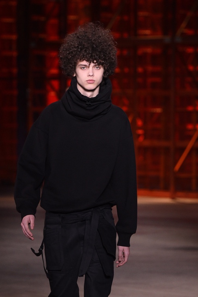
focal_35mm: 305
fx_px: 2517
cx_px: 83
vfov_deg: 6.8
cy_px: 212
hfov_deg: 4.5
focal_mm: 185
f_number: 4.5
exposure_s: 1/500
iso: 2500
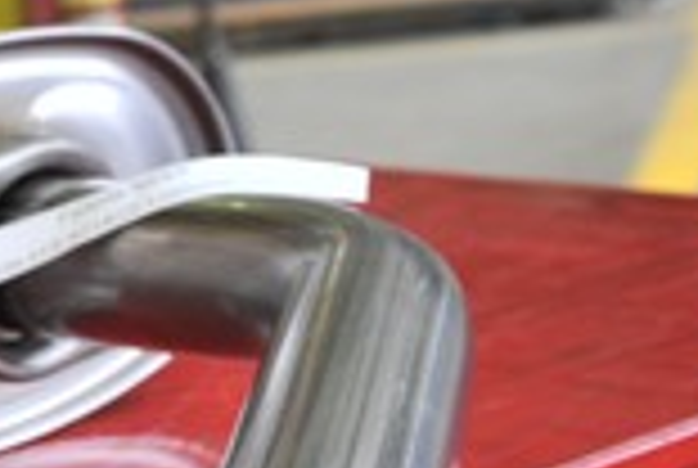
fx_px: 3400
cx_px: -892
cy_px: 313
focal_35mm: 175
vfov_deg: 7.9
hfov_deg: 10.4
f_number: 4.5
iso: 400
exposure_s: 1/80
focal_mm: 34
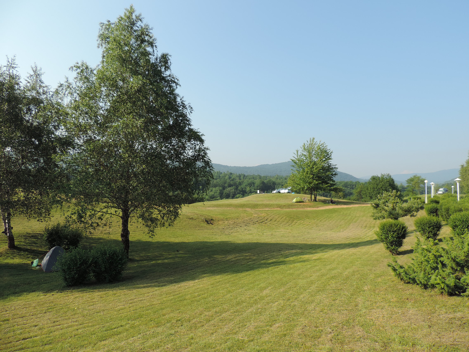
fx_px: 325
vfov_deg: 56.8
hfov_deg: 71.6
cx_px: 234
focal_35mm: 24
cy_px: 176
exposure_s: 1/640
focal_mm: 4.3
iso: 80
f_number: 3
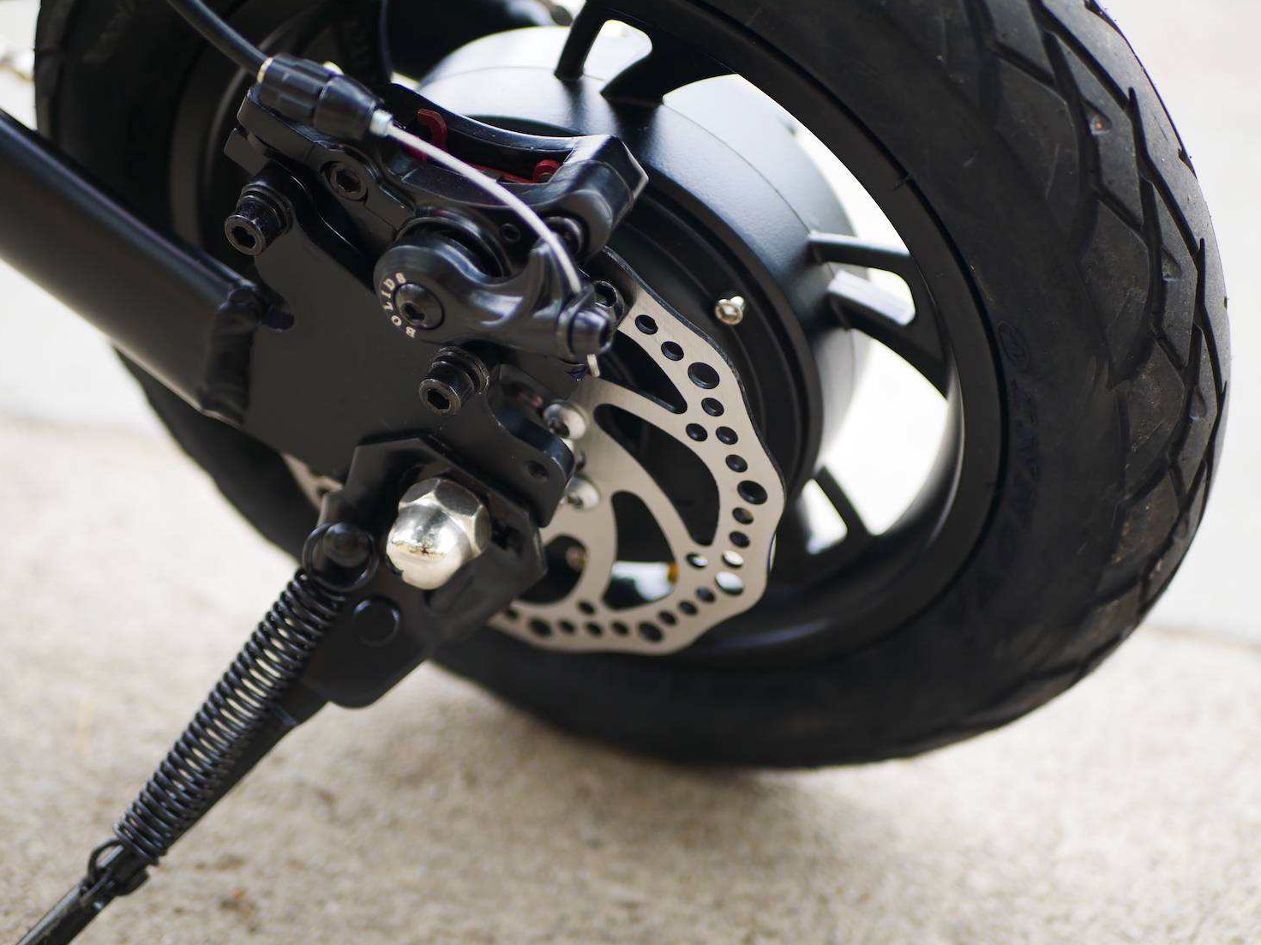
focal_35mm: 51
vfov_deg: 28.6
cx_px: 631
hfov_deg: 37.5
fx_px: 1858
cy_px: 473
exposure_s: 1/100
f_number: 1.7
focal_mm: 25
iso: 200
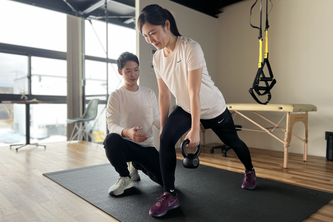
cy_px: 110
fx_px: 259
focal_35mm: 28
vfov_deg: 46.4
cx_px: 163
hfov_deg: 65.5
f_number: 1.5
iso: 50
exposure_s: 1/367
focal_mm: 5.7
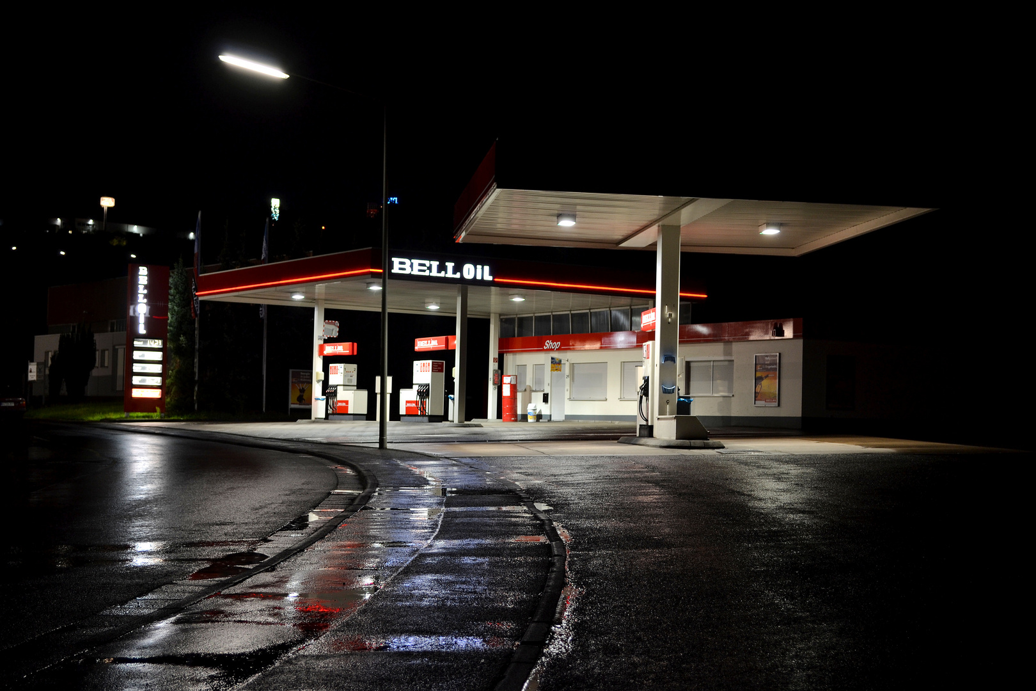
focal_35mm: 54
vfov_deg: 25.1
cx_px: 518
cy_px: 346
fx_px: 1554
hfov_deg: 36.9
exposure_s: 1/1.3
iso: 100
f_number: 5
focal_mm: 36
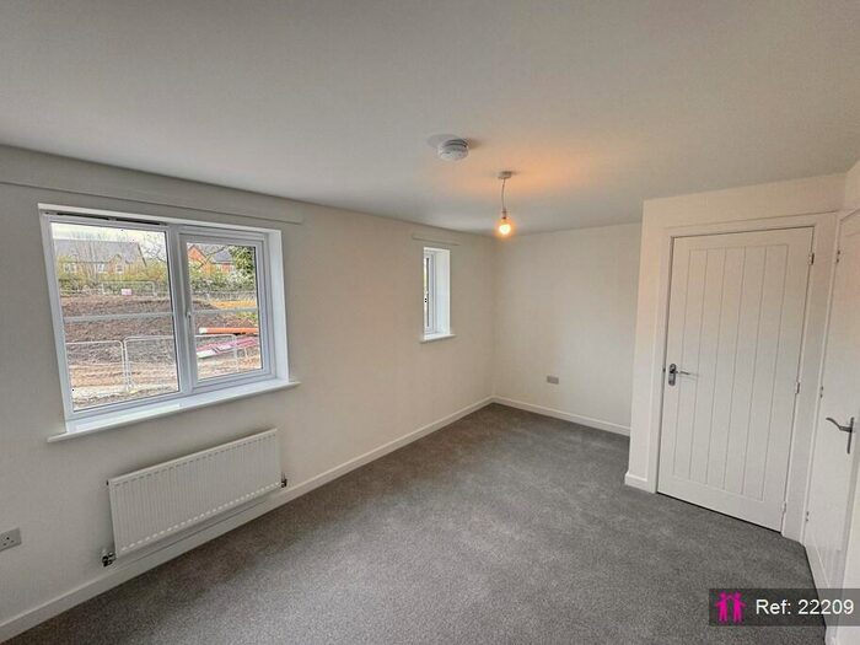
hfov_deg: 102.1
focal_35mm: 14
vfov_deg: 85.7
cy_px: 322
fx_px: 348
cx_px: 430
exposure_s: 1/100
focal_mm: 2.22
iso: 100
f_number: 2.2
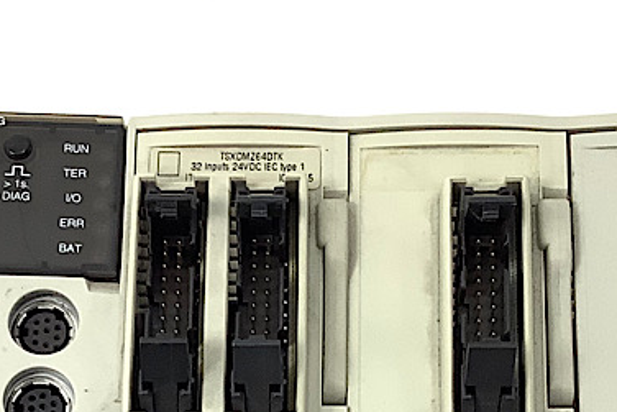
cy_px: 550
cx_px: 206
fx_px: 1749
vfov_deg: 12.9
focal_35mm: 102
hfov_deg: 19.9
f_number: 2.4
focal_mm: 3.3
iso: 100
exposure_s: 1/50
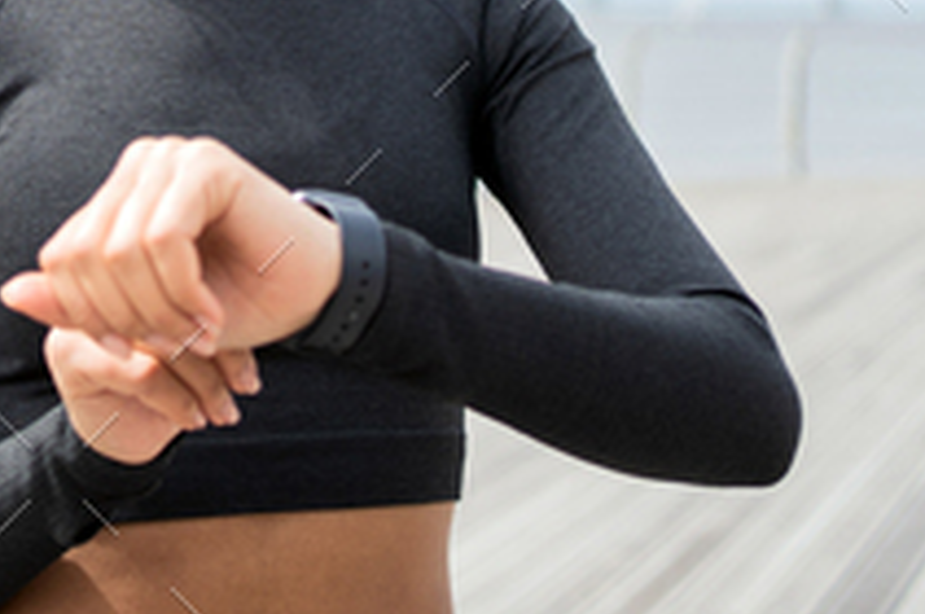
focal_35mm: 98
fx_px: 2514
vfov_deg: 13.7
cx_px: 35
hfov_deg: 20.3
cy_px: 20
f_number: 2.2
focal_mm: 35
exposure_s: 1/2500
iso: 100
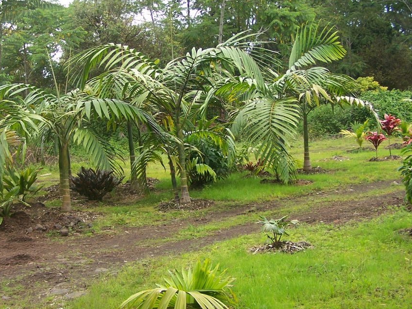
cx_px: 167
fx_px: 679
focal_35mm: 57
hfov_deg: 33.7
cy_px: 151
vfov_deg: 25.7
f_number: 2.8
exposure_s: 1/160
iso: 80
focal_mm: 6.3
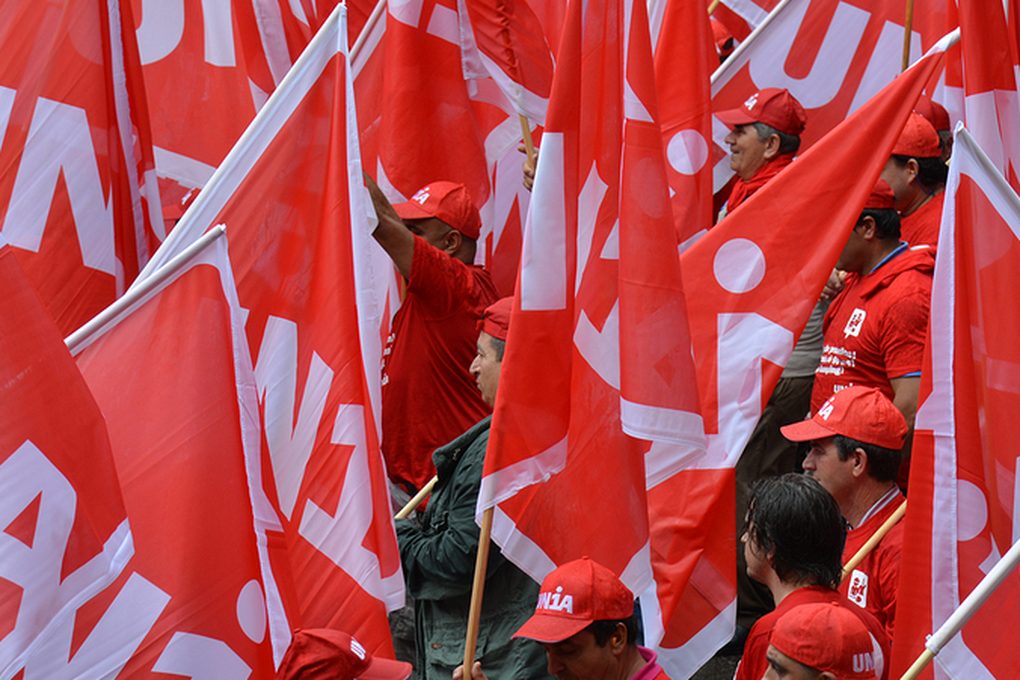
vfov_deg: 6.1
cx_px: 660
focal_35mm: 227
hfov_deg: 9.1
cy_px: 348
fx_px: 6433
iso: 320
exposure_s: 1/400
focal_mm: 120
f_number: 7.1
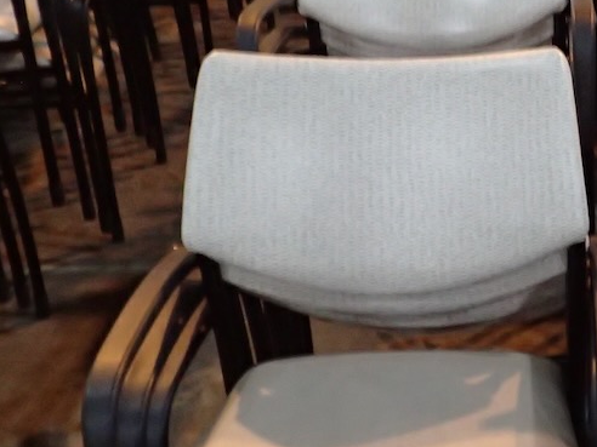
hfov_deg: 24.2
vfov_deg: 18.9
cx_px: 562
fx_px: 1345
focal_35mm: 78
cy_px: 217
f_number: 2.3
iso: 800
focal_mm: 5.5
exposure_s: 1/30
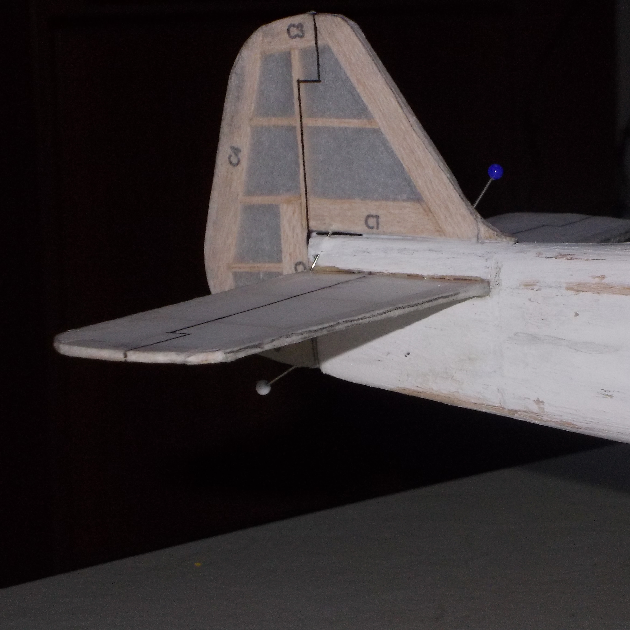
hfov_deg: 13.0
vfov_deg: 13.0
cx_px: 366
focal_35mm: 134
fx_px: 2759
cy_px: 317
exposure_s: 1/60
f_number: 5.8
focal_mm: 16
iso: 200
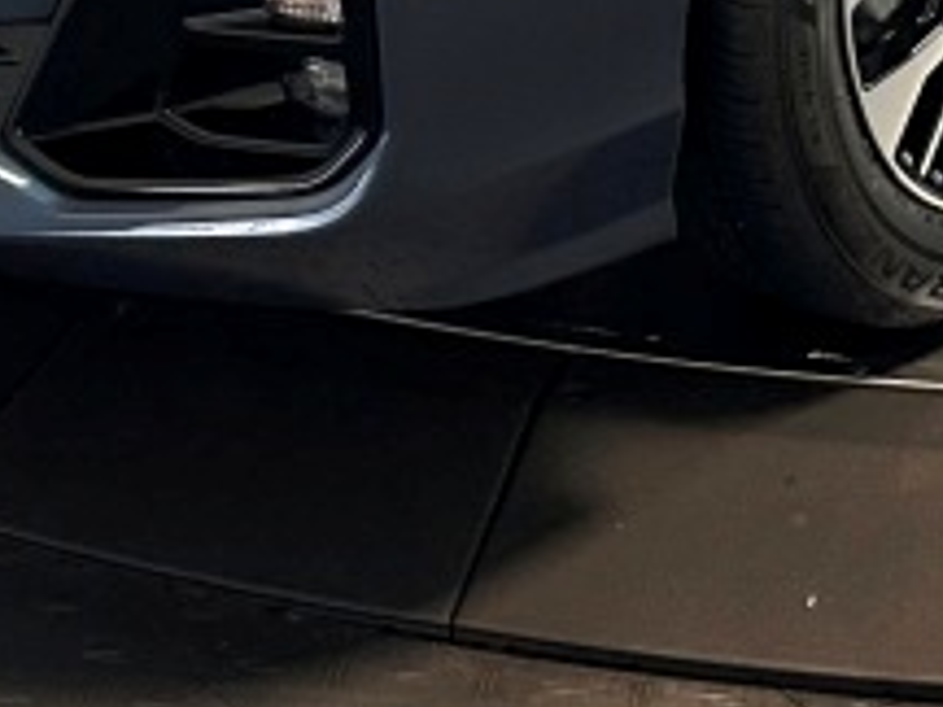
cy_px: -615
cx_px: 642
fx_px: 3106
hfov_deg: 17.2
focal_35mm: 114
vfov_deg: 11.9
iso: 320
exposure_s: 1/60
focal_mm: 6.86
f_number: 1.78
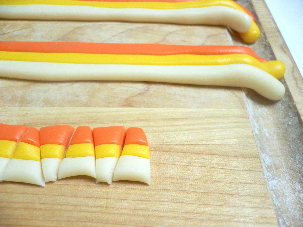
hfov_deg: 52.6
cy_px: 114
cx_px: 152
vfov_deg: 40.7
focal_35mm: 35
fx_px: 306
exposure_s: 1/13
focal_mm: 5.8
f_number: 2.8
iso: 100
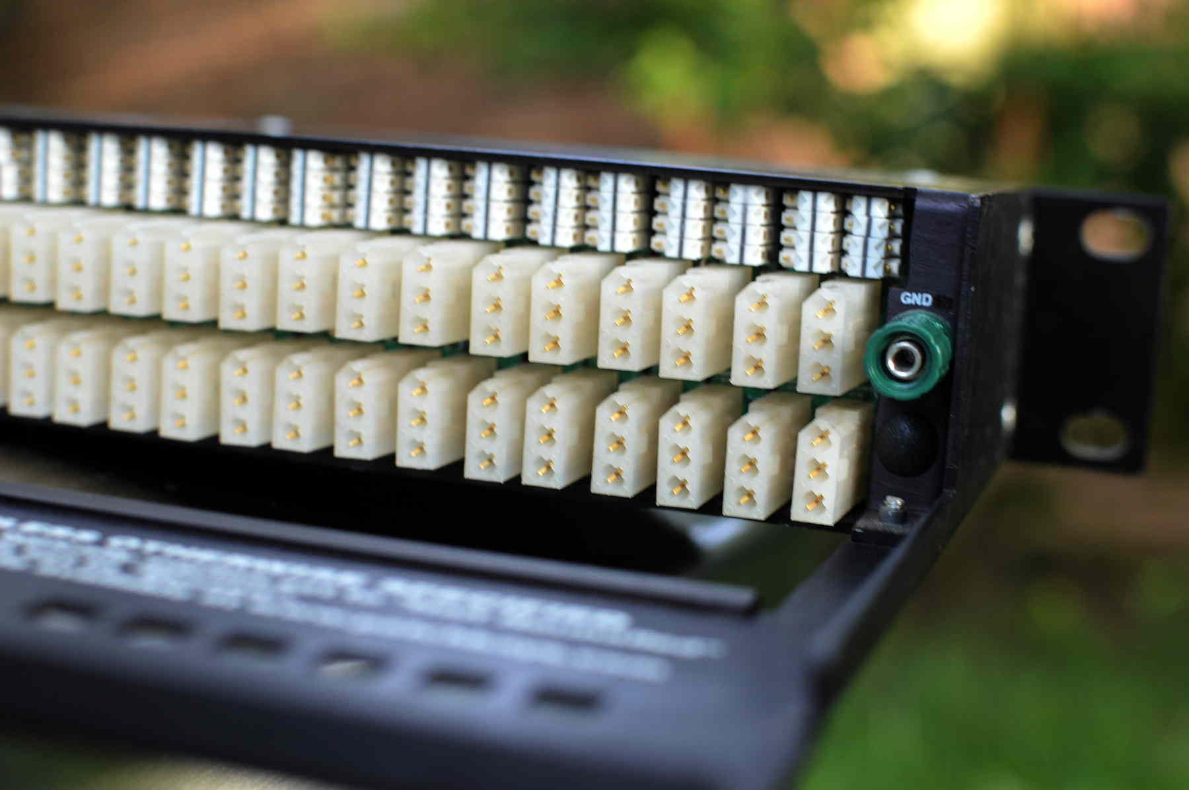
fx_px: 1732
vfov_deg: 25.7
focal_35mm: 52
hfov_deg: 37.9
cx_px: 594
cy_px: 395
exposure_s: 1/60
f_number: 4.5
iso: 400
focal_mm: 35
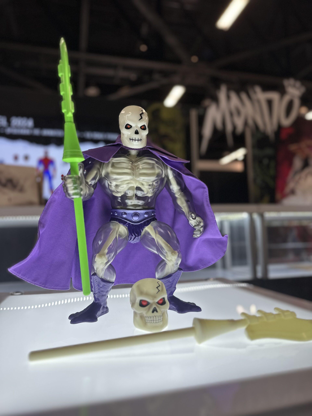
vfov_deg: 71.6
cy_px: 208
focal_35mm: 24
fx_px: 288
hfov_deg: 56.8
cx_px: 156
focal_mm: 6.86
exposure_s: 1/125
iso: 64
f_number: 1.78
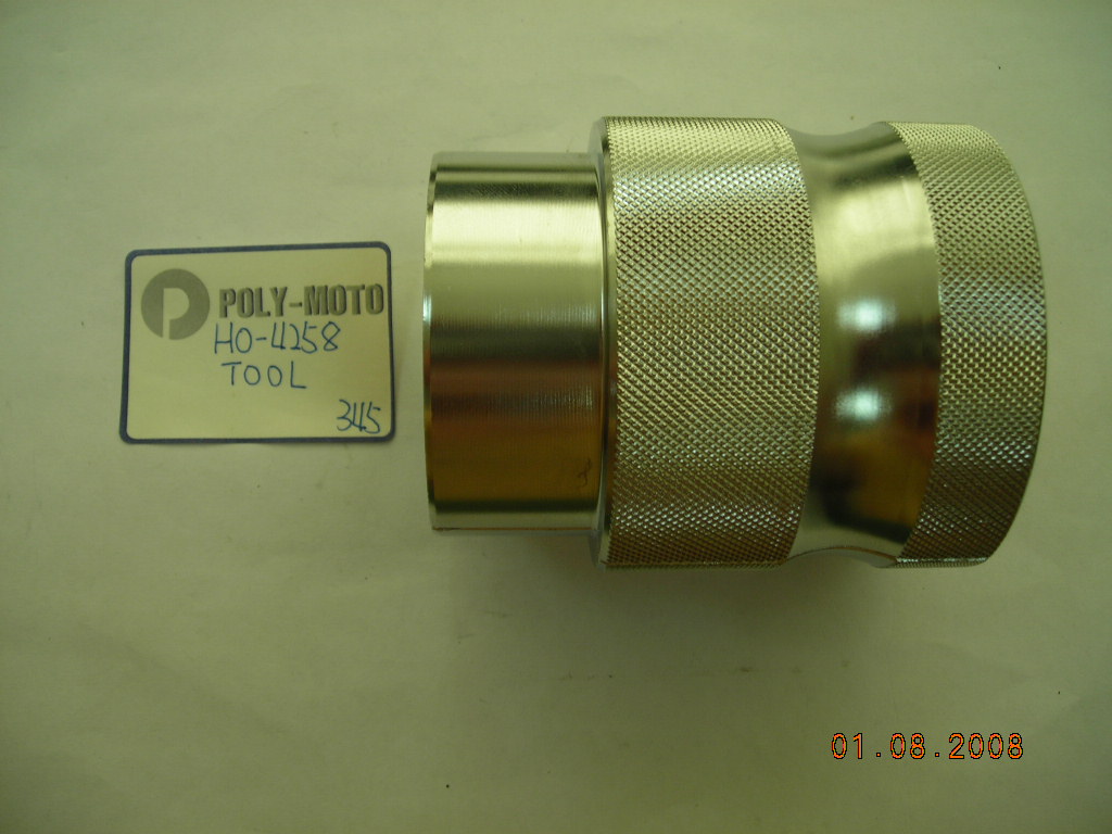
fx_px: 1221
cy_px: 417
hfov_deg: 49.0
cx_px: 556
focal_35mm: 38
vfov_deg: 37.7
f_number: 3.2
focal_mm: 6.3
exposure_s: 1/57.8
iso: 50
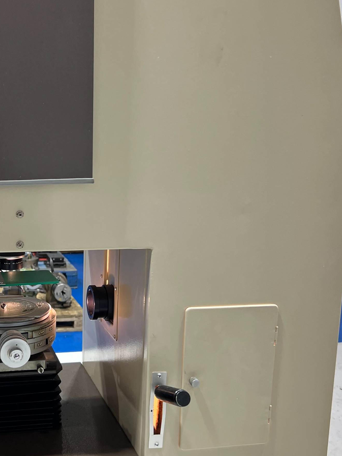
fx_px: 632
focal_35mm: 48
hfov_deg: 29.3
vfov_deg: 39.6
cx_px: 48
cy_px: 251
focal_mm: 5.7
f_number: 1.5
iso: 100
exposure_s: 1/100
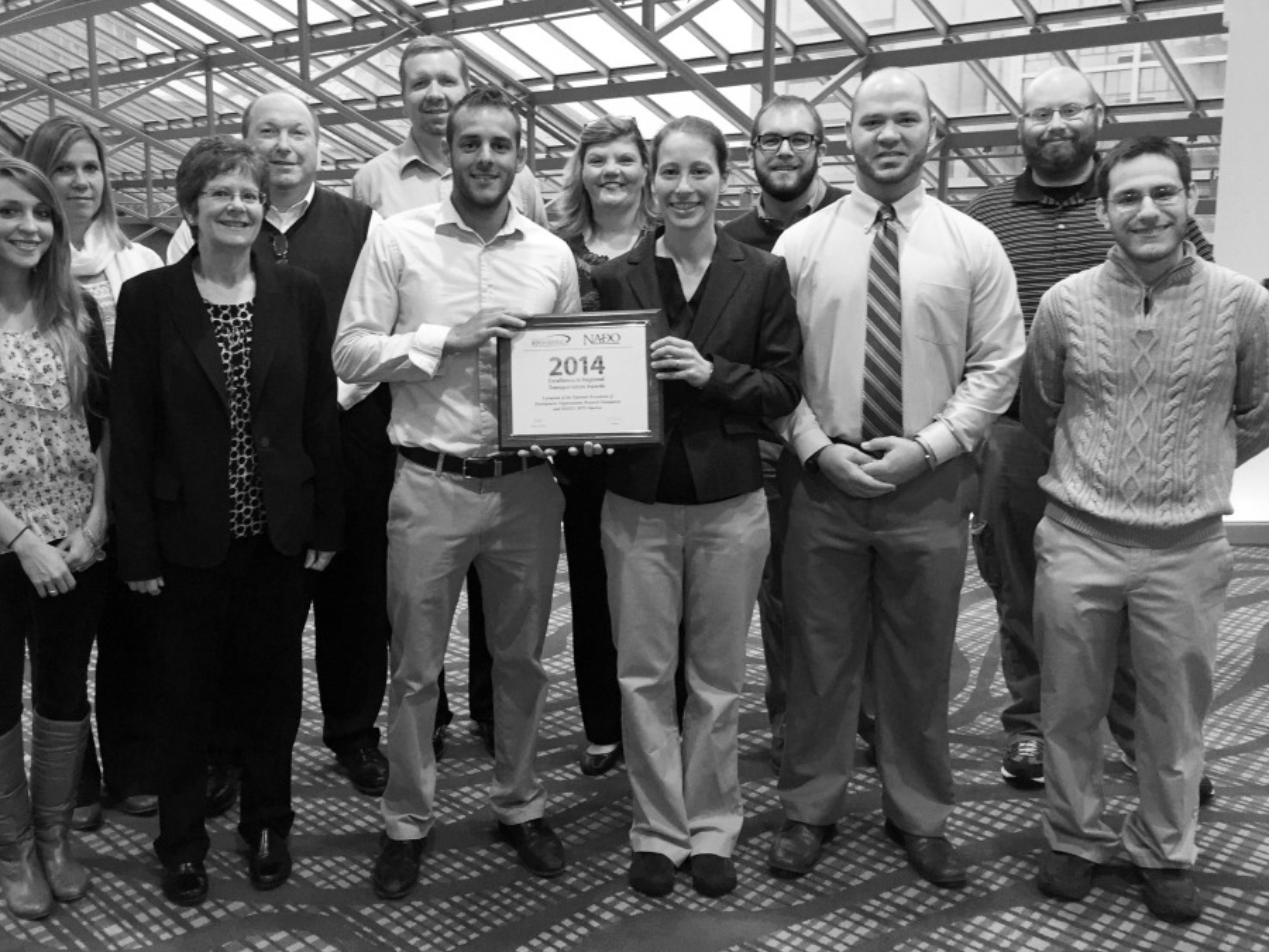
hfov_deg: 55.3
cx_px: 574
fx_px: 1210
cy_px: 417
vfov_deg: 42.9
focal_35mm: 33
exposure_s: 1/30
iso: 200
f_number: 2.2
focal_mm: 4.15
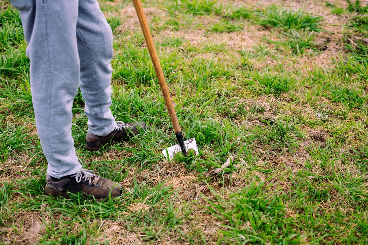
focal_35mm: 56
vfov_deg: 24.2
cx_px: 184
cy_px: 122
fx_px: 572
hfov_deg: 35.6
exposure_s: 1/500
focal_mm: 56
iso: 200
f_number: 3.2
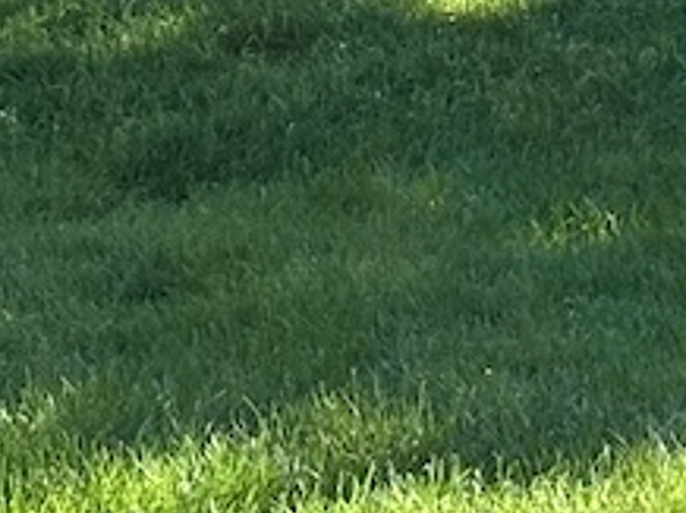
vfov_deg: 4.7
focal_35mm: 306
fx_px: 6057
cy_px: -674
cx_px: 645
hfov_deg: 6.5
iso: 32
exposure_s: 1/654
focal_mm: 5.96
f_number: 1.6
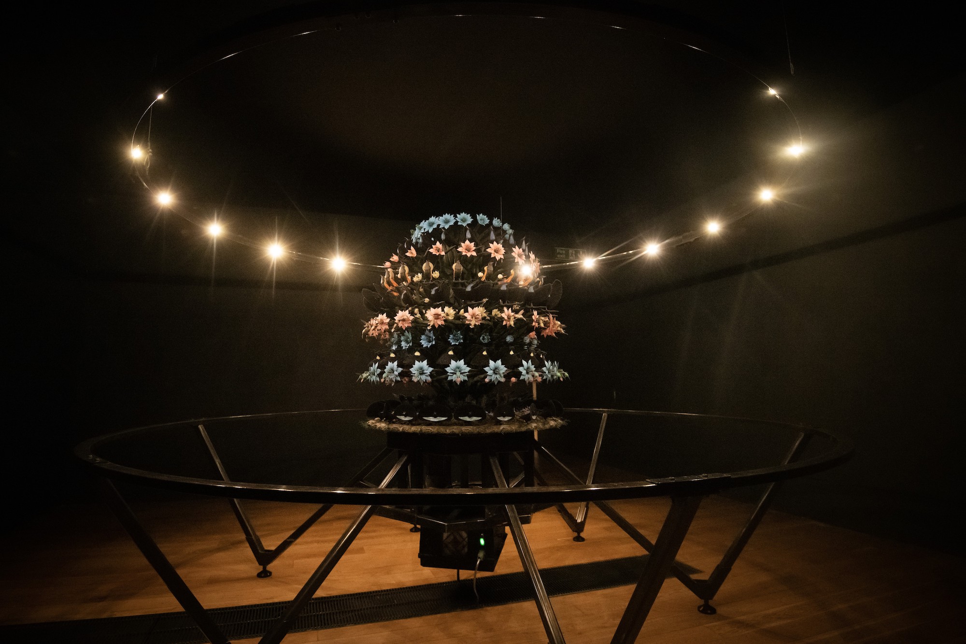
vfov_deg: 70.4
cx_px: 483
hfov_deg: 93.3
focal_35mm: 17
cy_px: 322
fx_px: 456
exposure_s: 1/10
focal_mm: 17
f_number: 4
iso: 12800
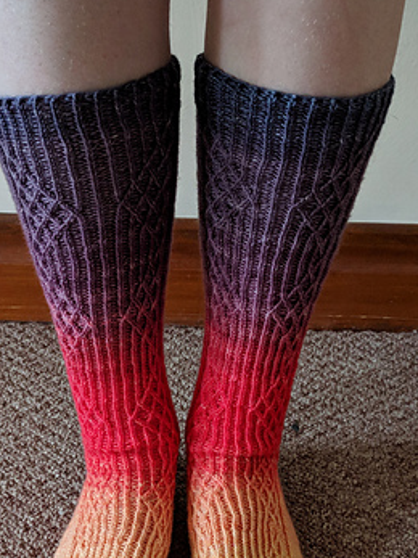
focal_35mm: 48
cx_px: 186
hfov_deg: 30.2
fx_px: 773
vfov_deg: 38.9
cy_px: 400
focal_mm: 4.67
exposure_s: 1/32.7
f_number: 2
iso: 851
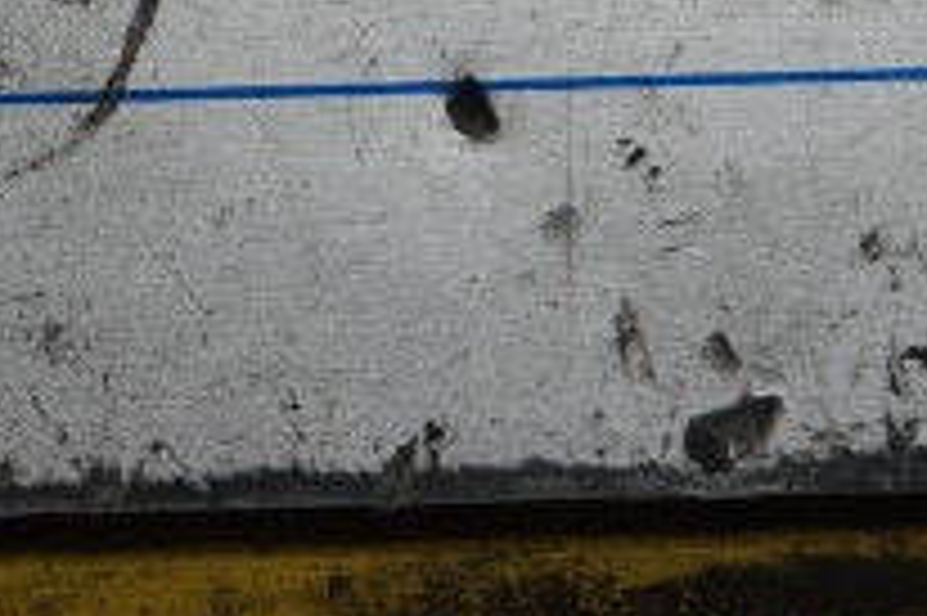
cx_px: 387
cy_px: -600
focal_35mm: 186
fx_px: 4798
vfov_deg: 7.1
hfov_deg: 11.0
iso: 100
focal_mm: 25
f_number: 4.5
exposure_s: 1/200
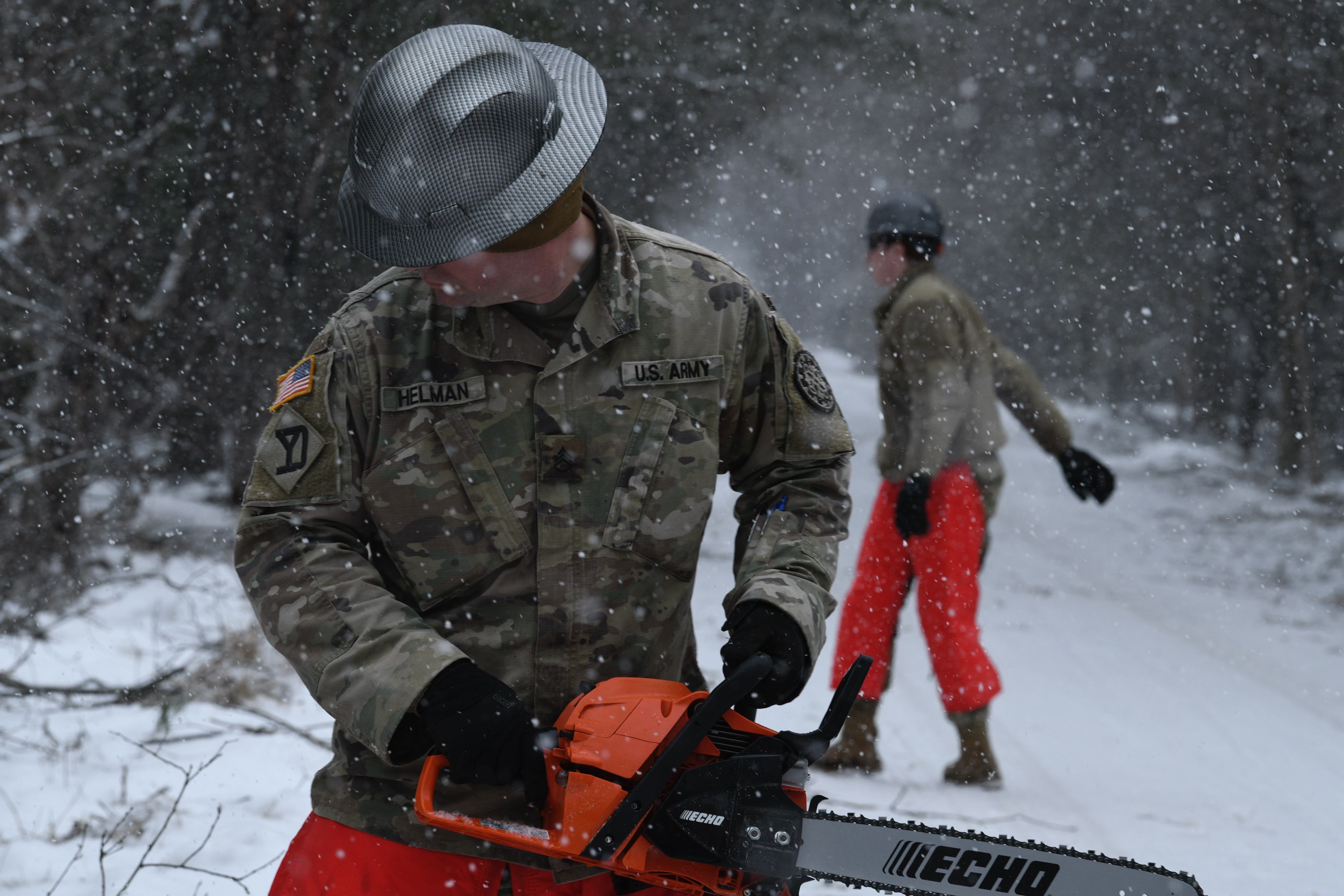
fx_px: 5973
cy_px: 448
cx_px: 672
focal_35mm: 160
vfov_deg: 8.6
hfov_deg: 12.8
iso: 800
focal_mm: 160
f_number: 10
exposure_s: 1/400
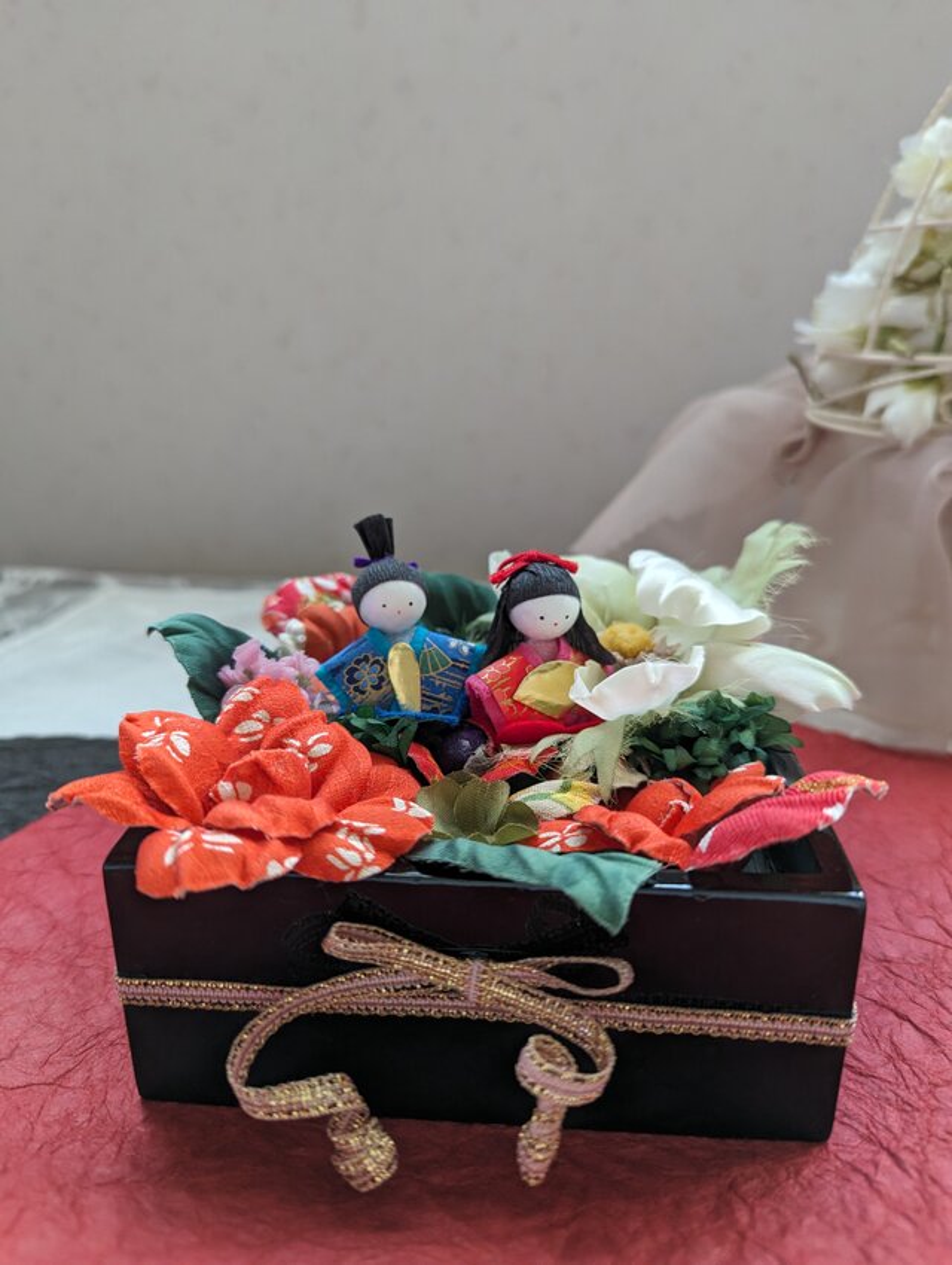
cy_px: 632
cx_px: 476
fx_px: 878
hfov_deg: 56.9
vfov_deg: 71.5
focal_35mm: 24
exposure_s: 1/23.8
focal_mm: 6.81
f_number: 1.85
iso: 158
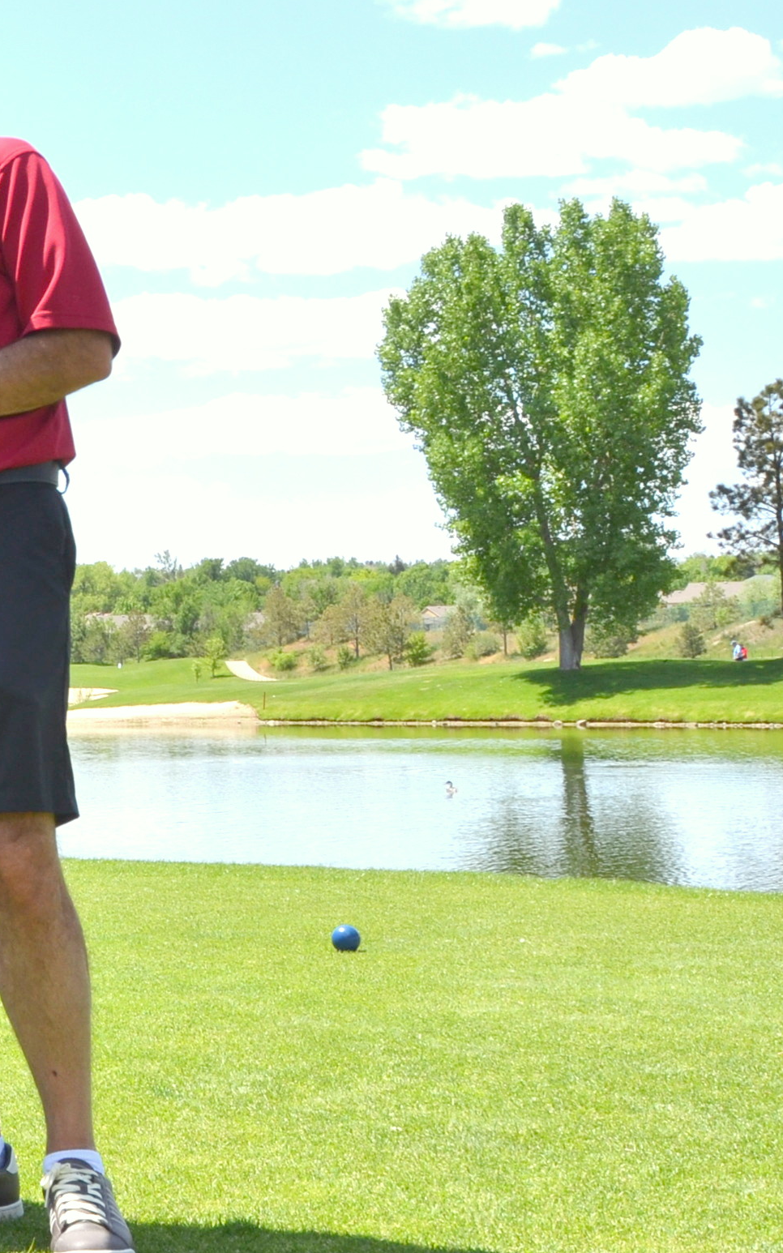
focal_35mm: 82
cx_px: -425
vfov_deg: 25.2
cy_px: 485
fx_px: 2800
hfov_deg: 14.7
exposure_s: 1/160
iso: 200
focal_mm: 24
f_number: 11
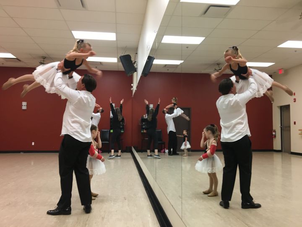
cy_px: 114
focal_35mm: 29
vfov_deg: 48.2
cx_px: 151
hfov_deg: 61.7
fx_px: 253
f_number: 2.2
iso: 64
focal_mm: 4.15
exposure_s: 1/30
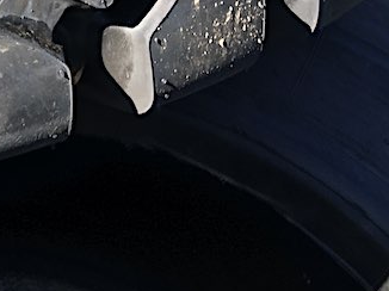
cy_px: -176
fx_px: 1100
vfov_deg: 13.9
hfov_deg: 18.3
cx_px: -156
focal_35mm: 98
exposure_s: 1/260
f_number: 2.2
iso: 25
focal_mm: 4.15
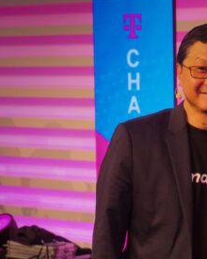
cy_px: 214
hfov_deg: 10.7
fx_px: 1044
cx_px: 353
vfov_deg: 14.1
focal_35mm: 136
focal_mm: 25
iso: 640
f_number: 3.5
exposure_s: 1/125
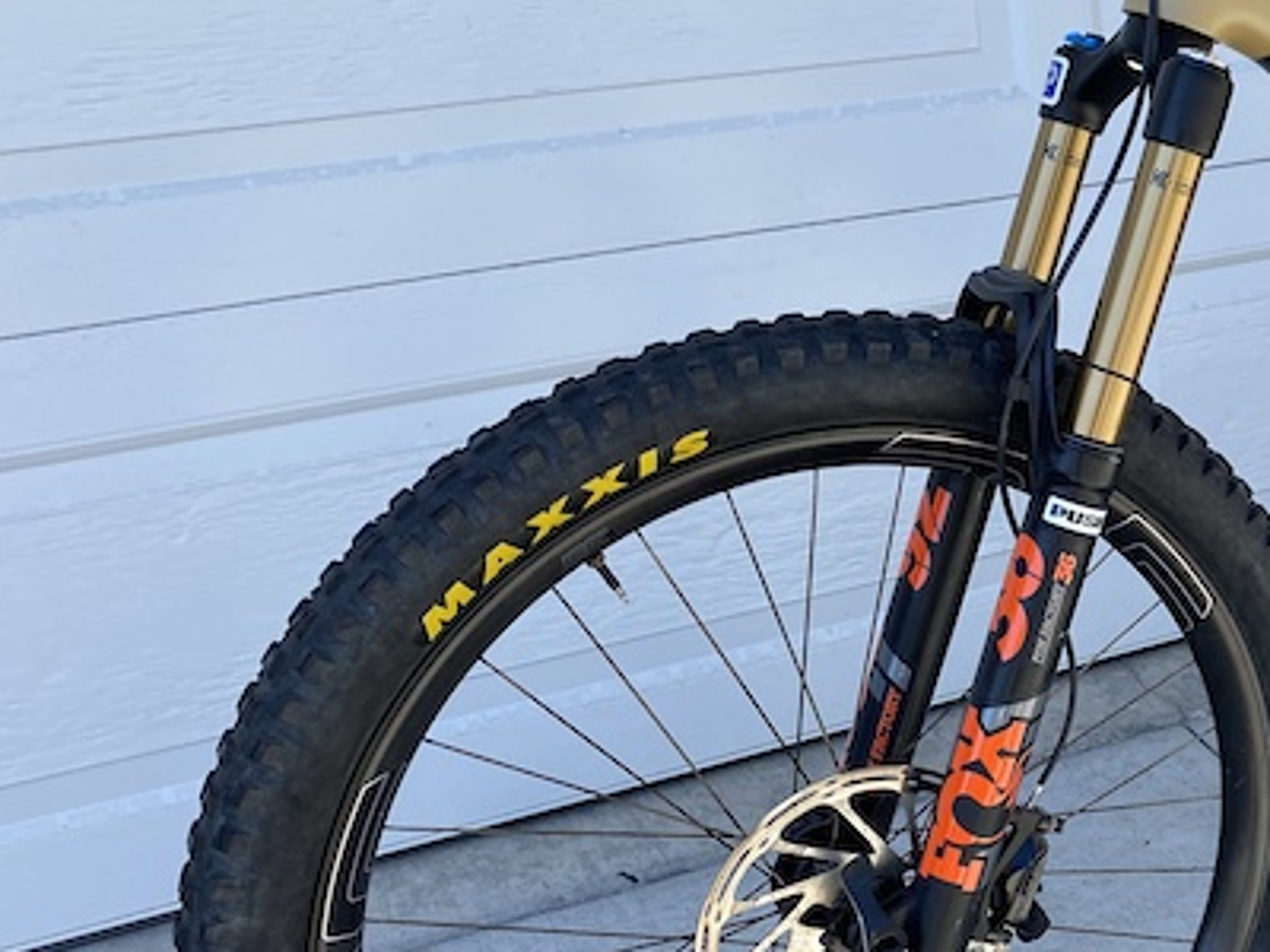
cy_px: 482
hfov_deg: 34.3
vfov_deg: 28.0
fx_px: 1908
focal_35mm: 52
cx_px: 1200
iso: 32
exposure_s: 1/845
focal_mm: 4.25
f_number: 1.8
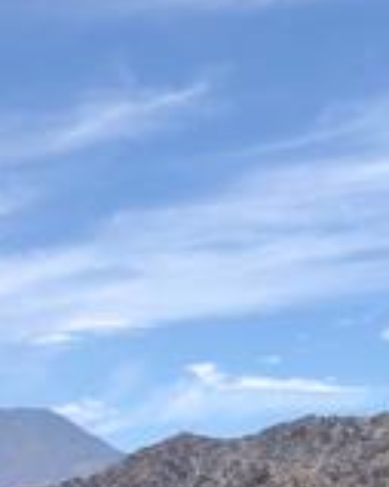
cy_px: 600
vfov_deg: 17.7
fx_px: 1484
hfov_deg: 13.9
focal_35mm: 103
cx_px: 597
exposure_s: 1/2525
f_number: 1.8
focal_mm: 3.99
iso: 20
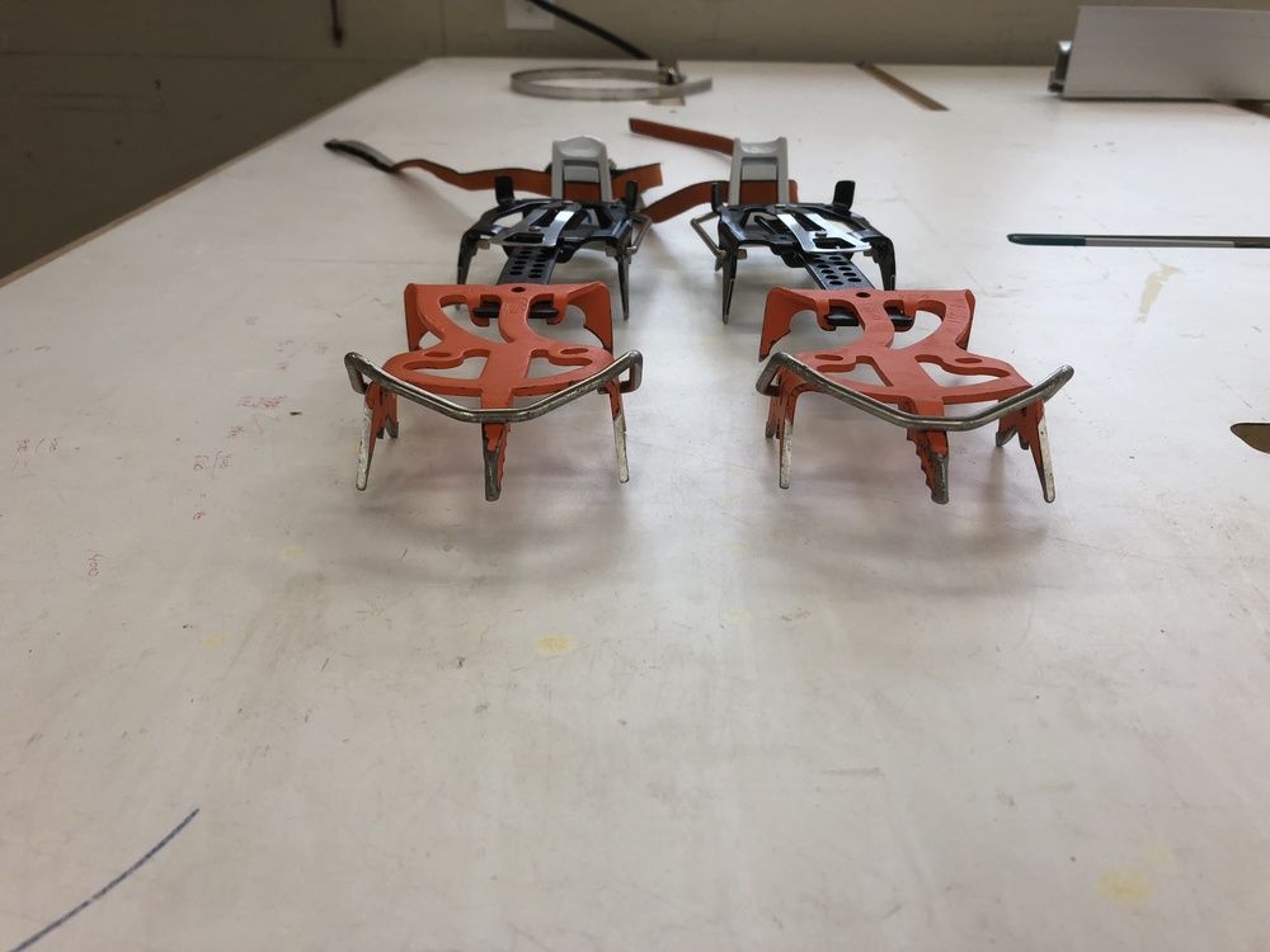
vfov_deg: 49.7
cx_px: 635
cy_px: 476
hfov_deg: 63.4
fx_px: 1027
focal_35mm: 28
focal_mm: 3.99
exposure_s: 1/120
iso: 40
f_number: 1.8
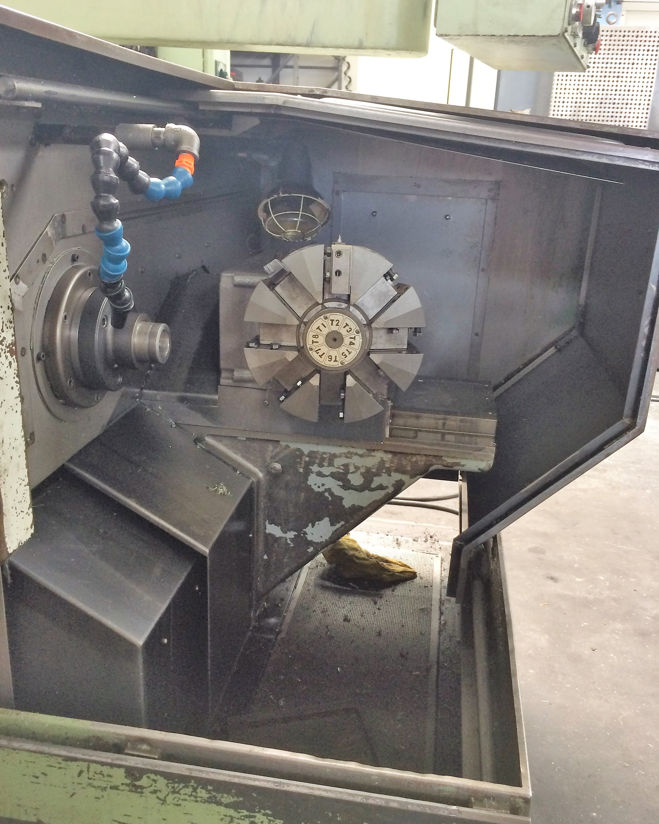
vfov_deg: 57.2
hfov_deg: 47.1
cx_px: 329
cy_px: 406
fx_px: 756
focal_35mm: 31
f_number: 2.2
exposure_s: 1/30
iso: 80
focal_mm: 4.15
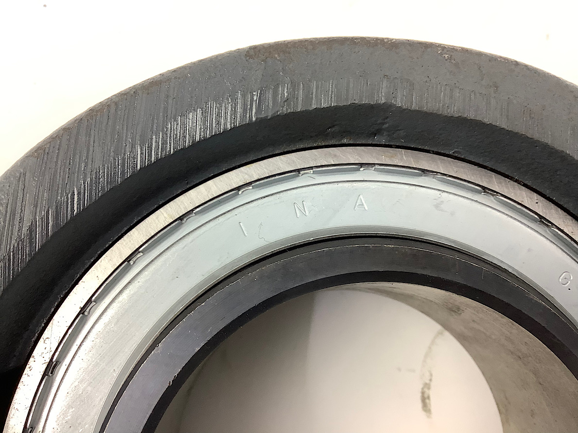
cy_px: 216
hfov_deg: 58.3
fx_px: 518
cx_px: 289
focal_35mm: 31
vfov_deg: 45.4
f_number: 2.4
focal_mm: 3.3
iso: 100
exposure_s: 1/50
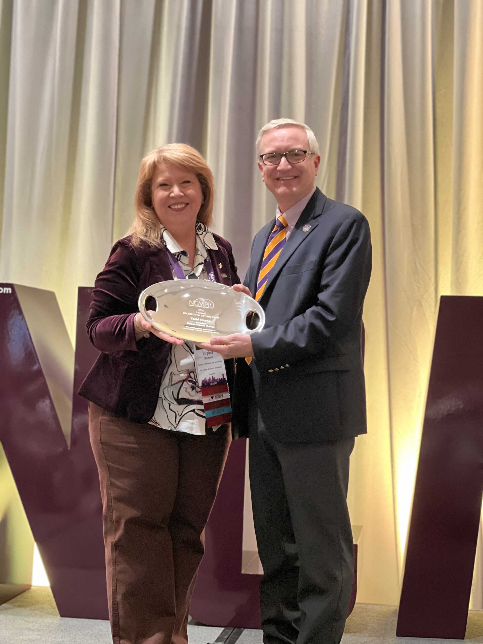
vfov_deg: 25.3
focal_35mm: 77
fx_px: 1433
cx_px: 242
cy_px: 322
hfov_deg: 19.1
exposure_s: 1/15
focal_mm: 9
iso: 640
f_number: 2.8
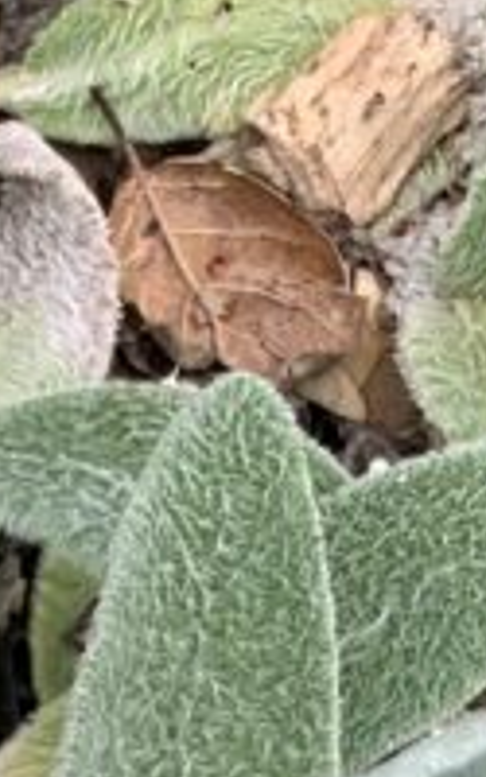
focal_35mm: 141
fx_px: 2988
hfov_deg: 8.1
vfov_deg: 13.1
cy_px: 1480
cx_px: -890
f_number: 1.8
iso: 25
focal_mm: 4.25
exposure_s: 1/351
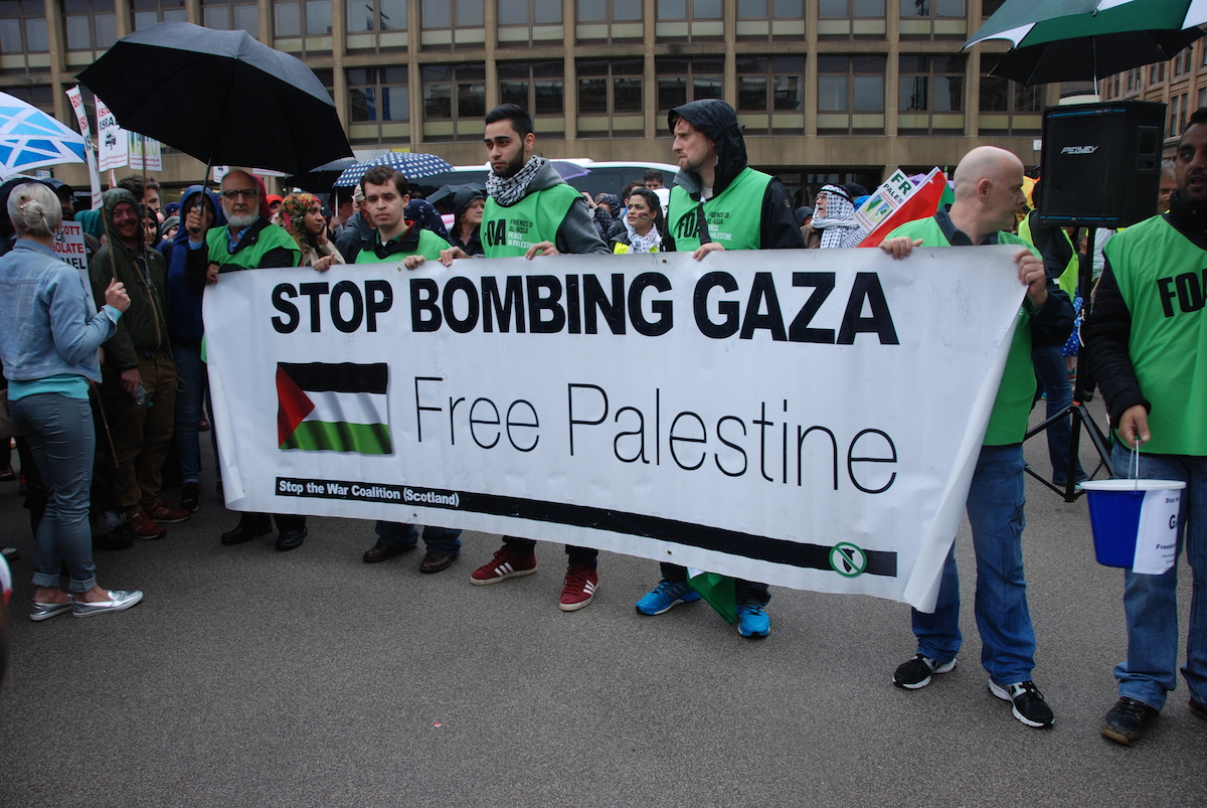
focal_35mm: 27
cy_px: 404
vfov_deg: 48.0
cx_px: 604
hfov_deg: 67.3
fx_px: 906
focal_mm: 18
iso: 100
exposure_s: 1/125
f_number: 5.6
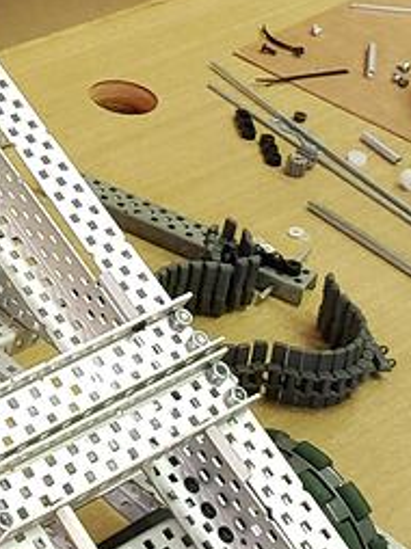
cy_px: -218
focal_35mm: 105
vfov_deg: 17.3
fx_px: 1665
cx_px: -195
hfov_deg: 13.3
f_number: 2.4
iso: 250
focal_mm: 4.3
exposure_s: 1/30
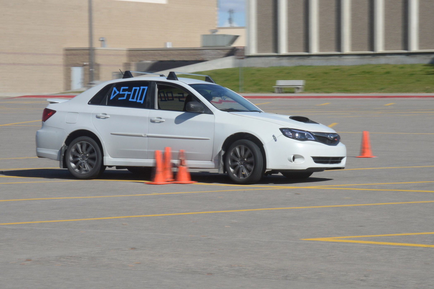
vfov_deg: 15.9
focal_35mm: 86
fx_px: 1037
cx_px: 217
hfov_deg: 23.6
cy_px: 144
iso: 400
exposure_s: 1/160
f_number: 22
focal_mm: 86
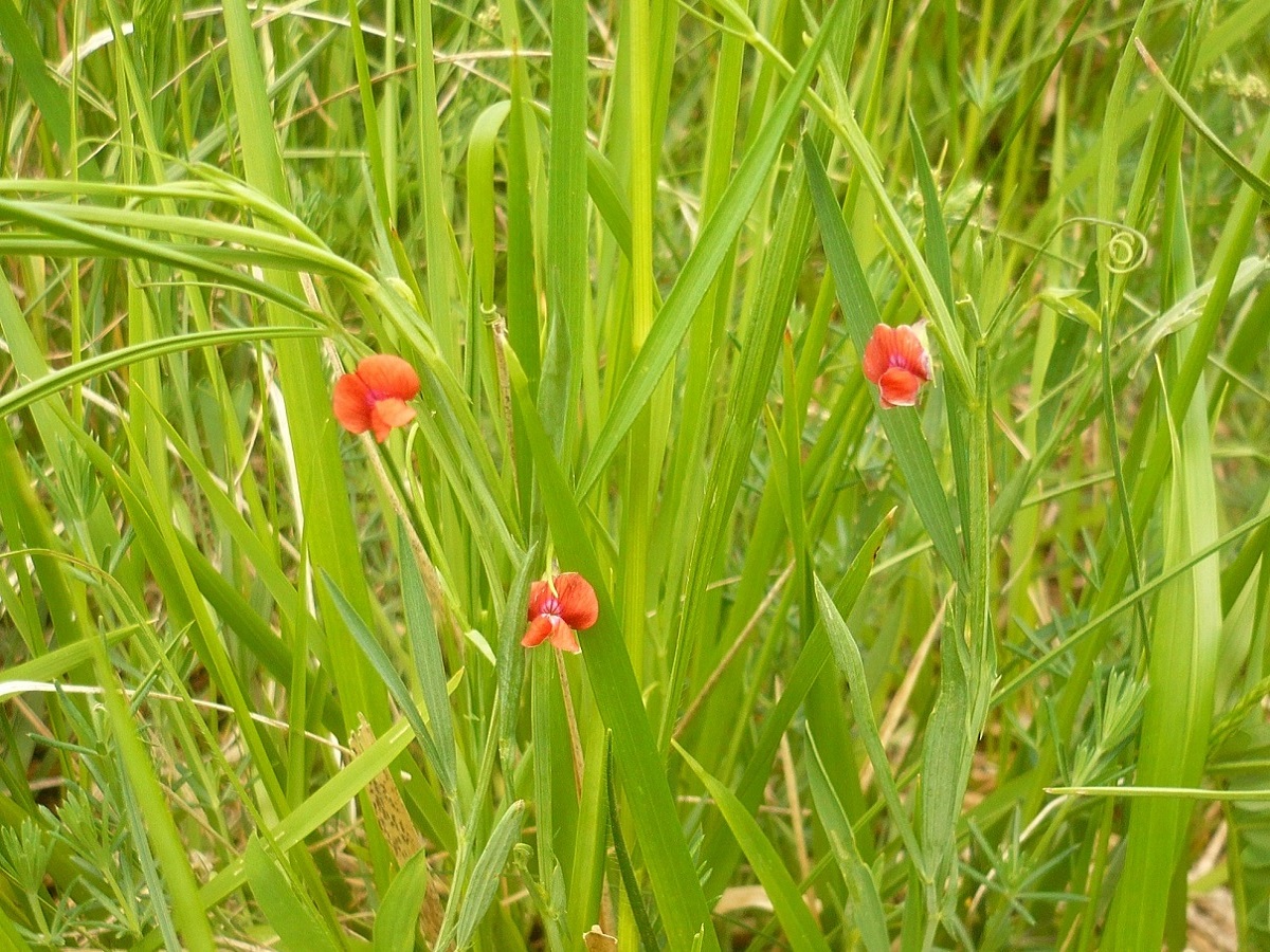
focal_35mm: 35
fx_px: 1284
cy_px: 476
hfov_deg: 52.6
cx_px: 635
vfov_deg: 40.7
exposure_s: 1/100
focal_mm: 5.8
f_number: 2.8
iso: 100
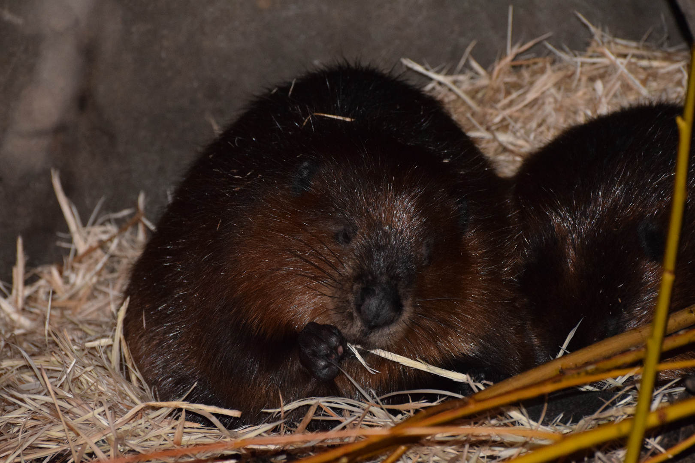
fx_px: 5212
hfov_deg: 7.6
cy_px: 232
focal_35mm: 270
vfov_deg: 5.1
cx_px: 348
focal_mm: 180
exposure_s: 1/60
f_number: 5
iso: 3200
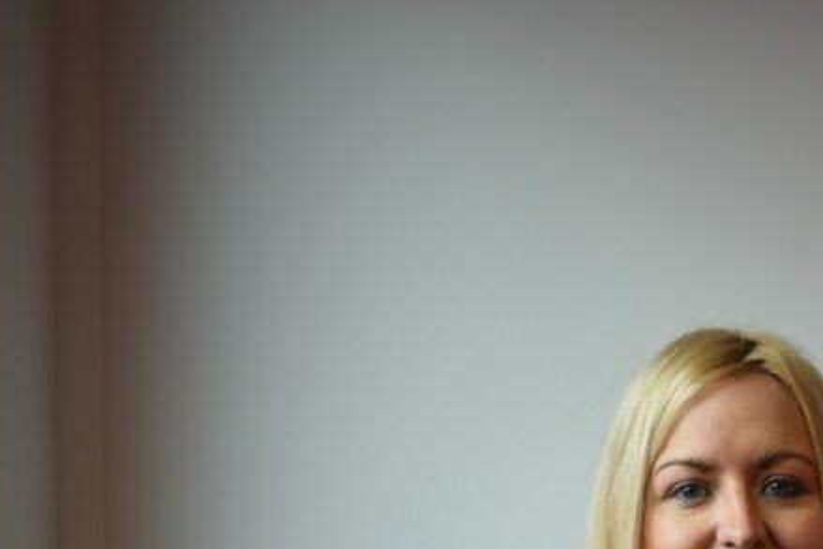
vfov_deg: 15.7
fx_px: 1921
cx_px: 855
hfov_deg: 23.0
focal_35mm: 84
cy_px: 636
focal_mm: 24
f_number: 4
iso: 100
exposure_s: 1/80
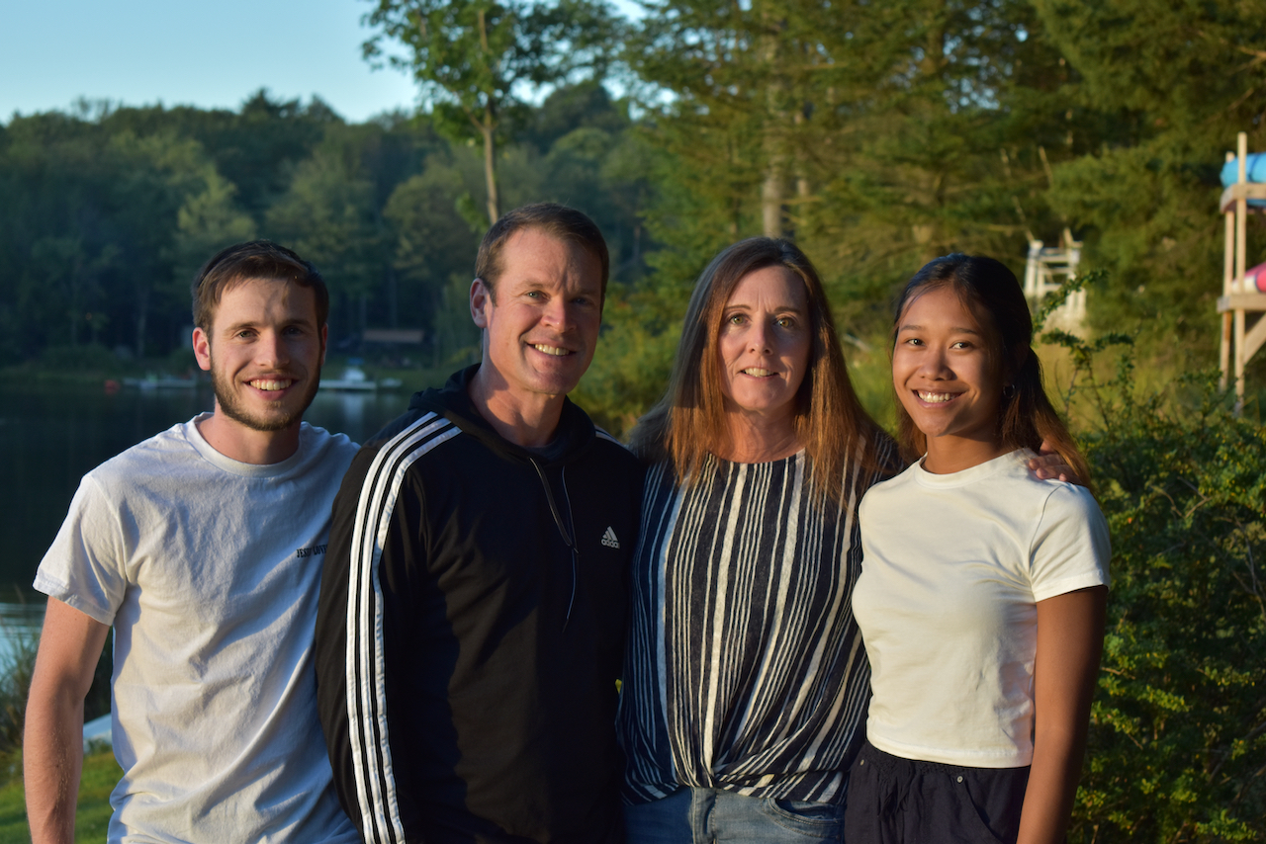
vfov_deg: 16.6
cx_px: 633
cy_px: 422
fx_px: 2902
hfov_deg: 24.6
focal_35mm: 82
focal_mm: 55
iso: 280
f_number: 5.6
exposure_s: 1/250
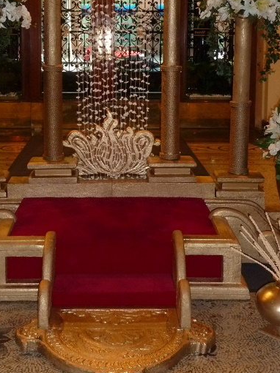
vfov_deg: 34.2
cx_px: 121
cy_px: 95
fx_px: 593
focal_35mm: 55
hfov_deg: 26.5
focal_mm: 5.7
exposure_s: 1/30
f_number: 3.5
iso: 320
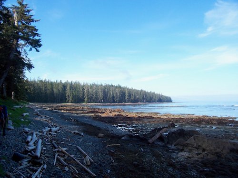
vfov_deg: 41.8
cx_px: 119
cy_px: 89
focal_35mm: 34
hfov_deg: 54.0
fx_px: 234
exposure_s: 1/250
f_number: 5.6
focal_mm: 5.6
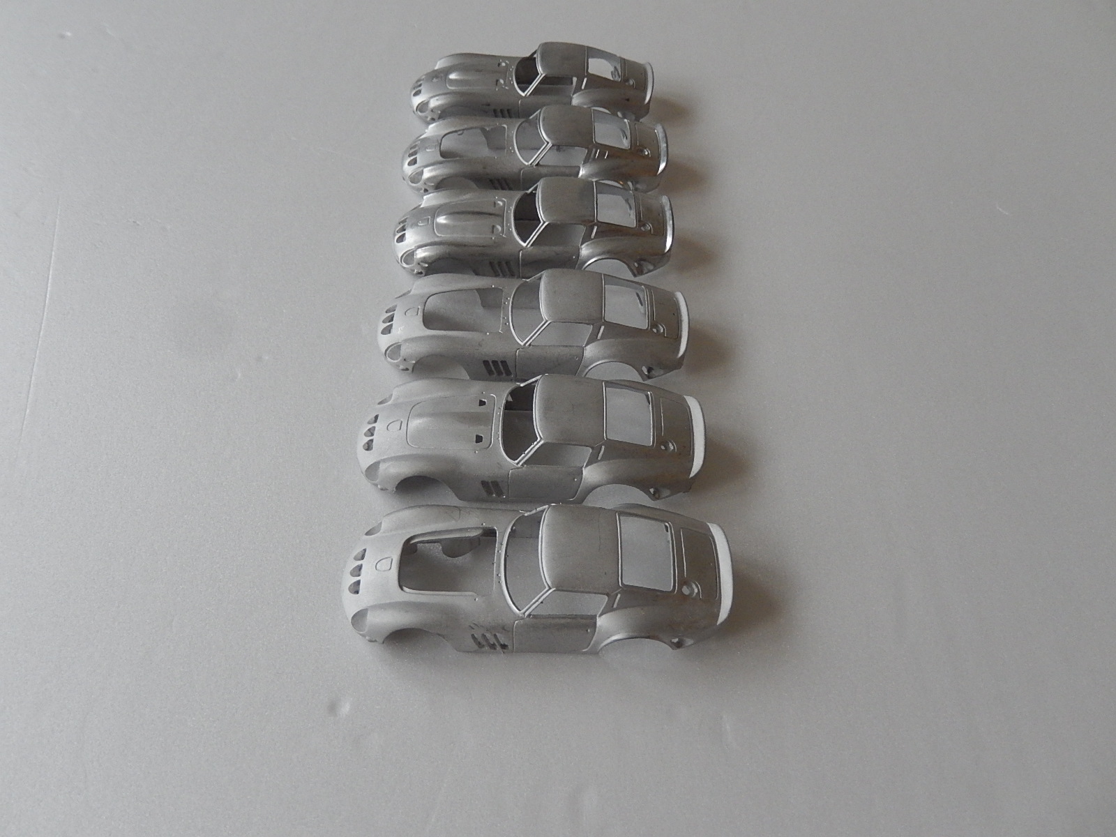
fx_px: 1032
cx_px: 558
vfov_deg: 44.2
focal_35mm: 32
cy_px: 418
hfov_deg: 56.8
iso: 360
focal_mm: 5.7
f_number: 3.8
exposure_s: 1/30
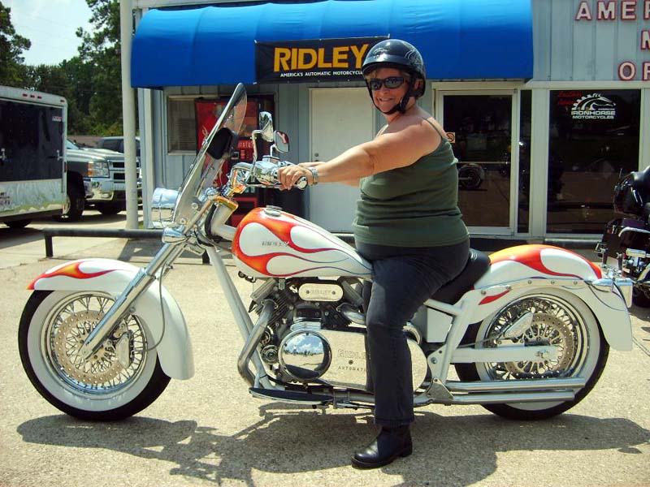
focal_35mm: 35
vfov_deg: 40.7
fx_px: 657
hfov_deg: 52.6
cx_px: 325
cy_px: 244
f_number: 7.1
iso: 50
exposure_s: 1/180
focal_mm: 5.8
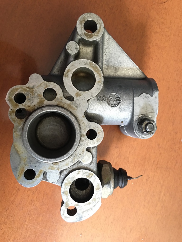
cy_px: 121
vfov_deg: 61.7
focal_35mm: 29
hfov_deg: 48.2
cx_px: 91
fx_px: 203
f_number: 2.2
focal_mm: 4.15
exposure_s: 1/8
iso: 100
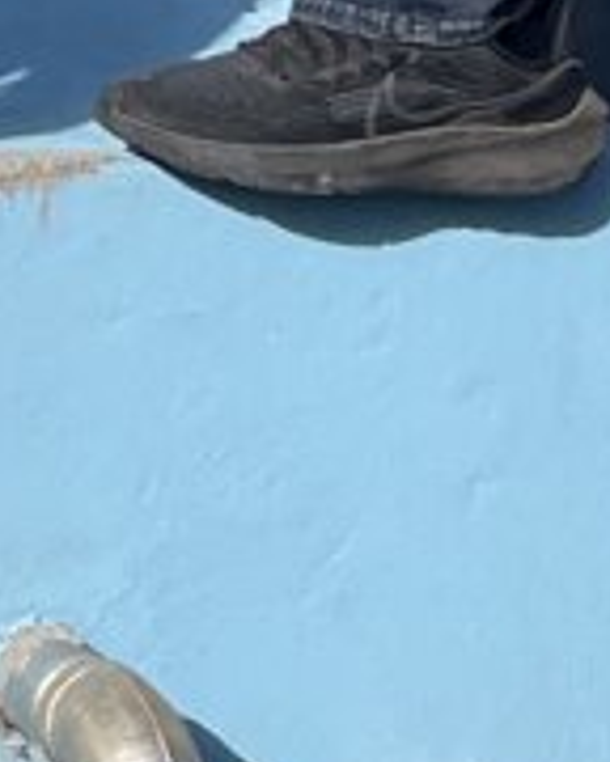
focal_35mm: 217
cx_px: -1402
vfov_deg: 8.5
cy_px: -665
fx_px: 4897
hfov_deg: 6.4
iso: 50
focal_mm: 4.2
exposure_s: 1/6135
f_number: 1.6
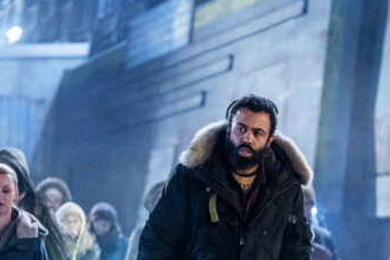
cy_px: 222
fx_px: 1442
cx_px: 248
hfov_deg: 15.4
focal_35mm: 133
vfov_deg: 10.3
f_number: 1.2
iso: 2500
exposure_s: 1/250
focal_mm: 50
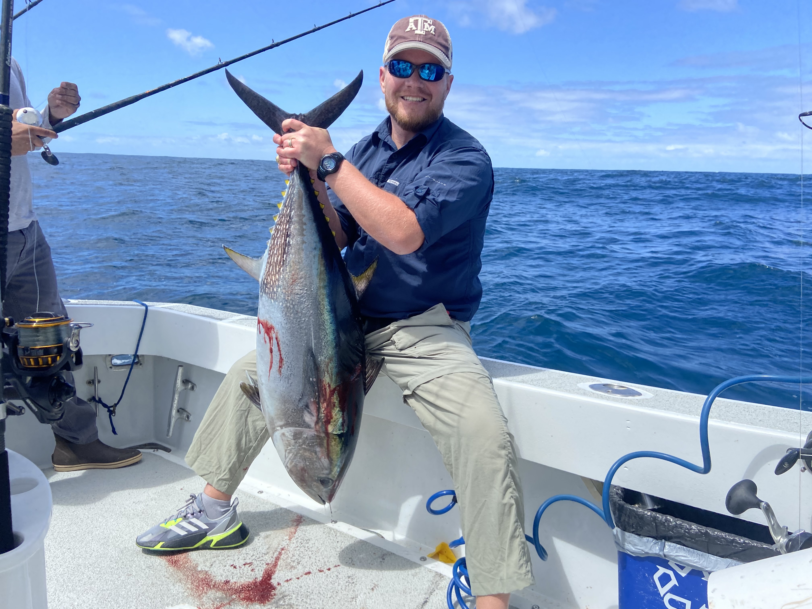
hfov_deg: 67.3
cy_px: 304
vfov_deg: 53.1
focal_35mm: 26
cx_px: 406
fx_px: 610
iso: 32
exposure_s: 1/2755
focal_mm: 4.25
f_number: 1.8
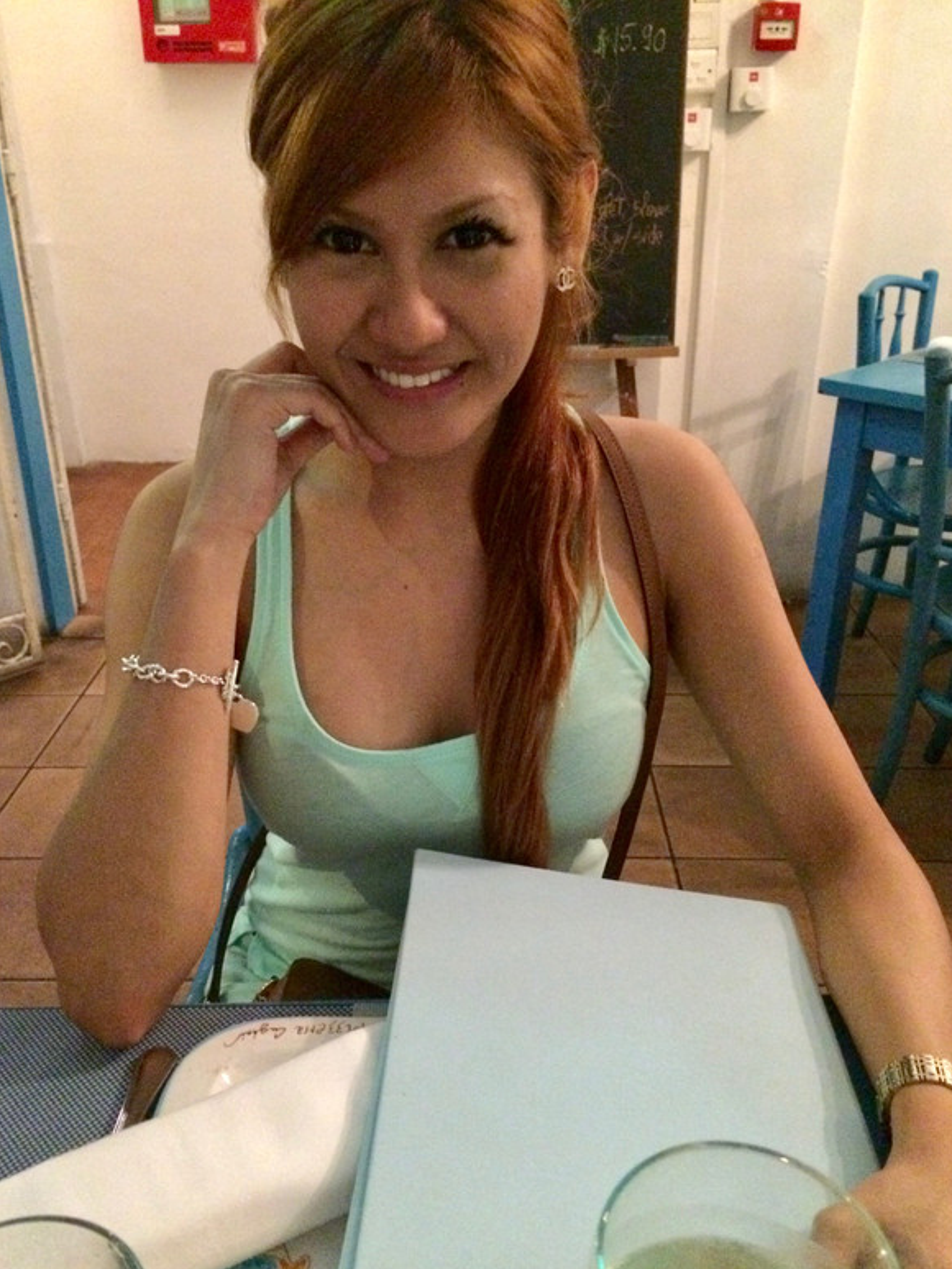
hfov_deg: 46.8
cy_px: 655
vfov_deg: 59.9
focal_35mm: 30
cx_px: 465
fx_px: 1100
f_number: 2.2
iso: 1250
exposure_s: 1/15
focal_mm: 4.15
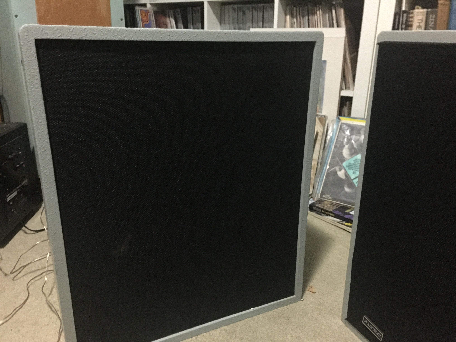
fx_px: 382
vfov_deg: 48.2
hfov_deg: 61.7
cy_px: 171
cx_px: 228
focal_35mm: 29
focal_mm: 4.15
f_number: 2.2
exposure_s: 1/4
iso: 320
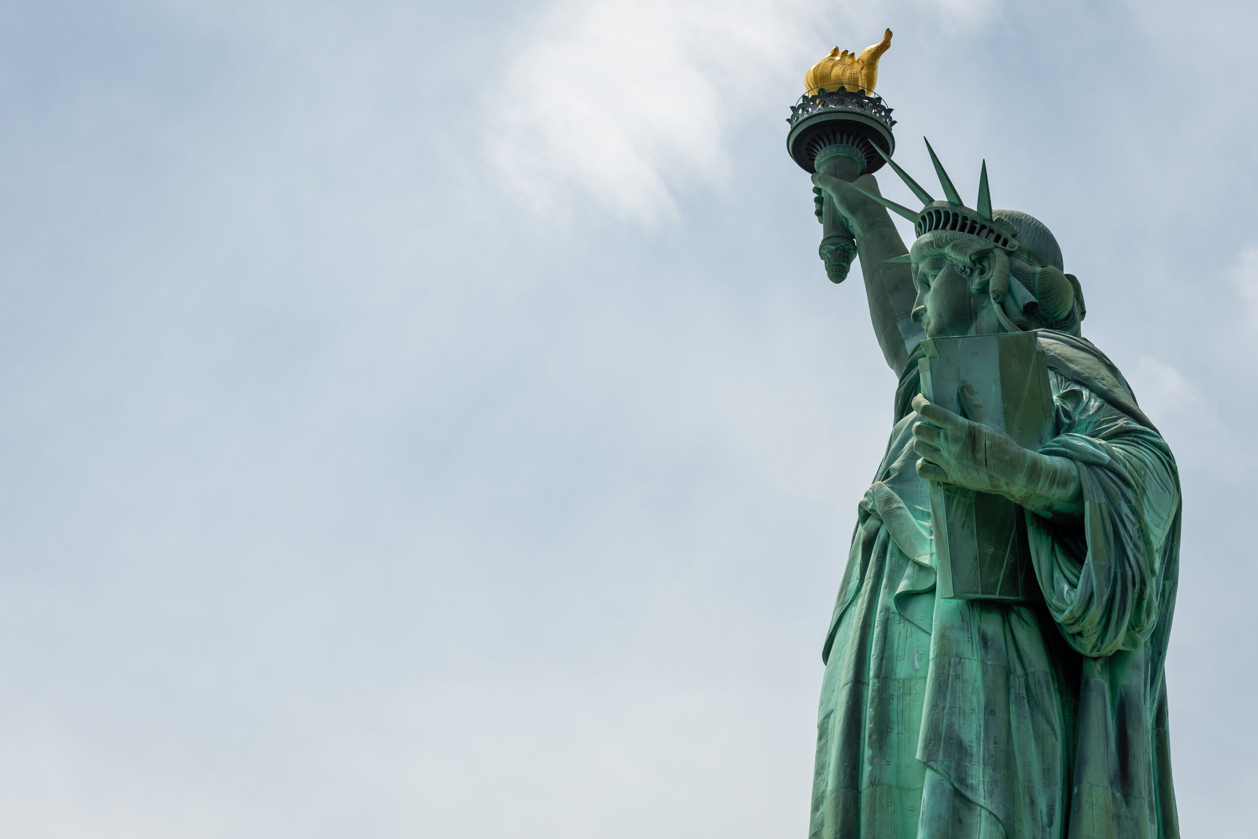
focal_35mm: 123
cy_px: 420
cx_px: 629
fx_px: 4298
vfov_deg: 11.1
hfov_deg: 16.7
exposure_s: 1/2500
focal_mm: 82
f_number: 4.5
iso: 100
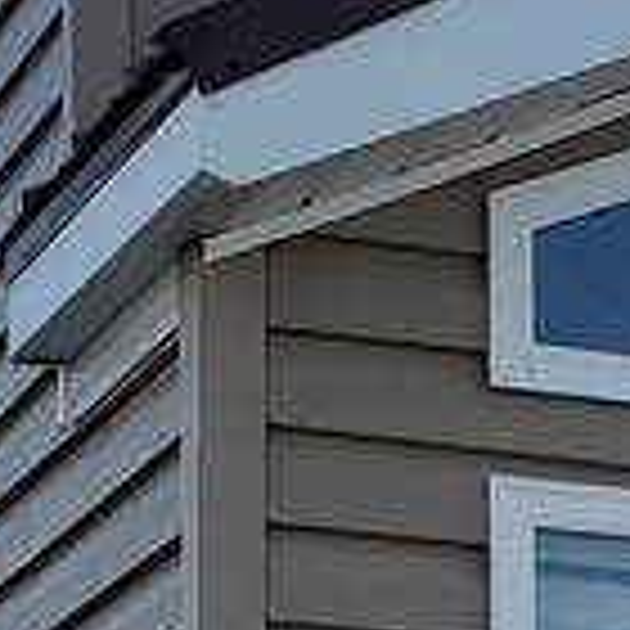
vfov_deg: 10.0
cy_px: 1004
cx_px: 873
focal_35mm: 168
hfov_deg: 10.1
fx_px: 3459
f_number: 2.4
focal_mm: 4.3
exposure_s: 1/1874
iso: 50
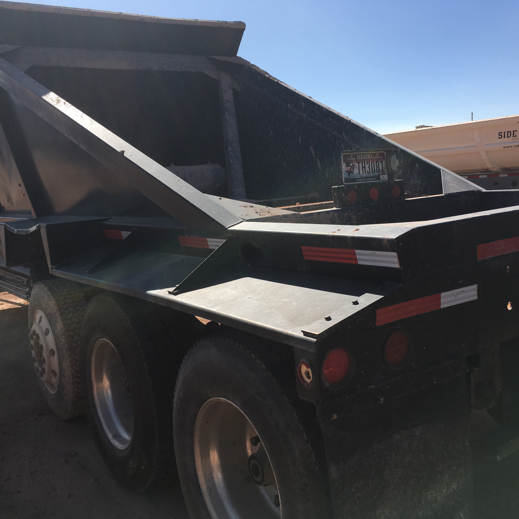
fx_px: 594
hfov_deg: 47.2
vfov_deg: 47.2
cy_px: 258
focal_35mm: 35
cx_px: 269
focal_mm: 4.15
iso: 25
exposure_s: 1/1748
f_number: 2.2
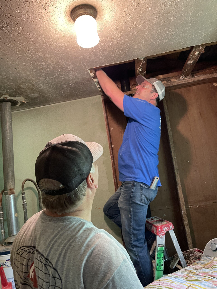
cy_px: 144
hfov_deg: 53.1
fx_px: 217
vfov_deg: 67.3
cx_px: 108
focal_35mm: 26
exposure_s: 1/40
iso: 400
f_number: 1.6
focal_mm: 5.1
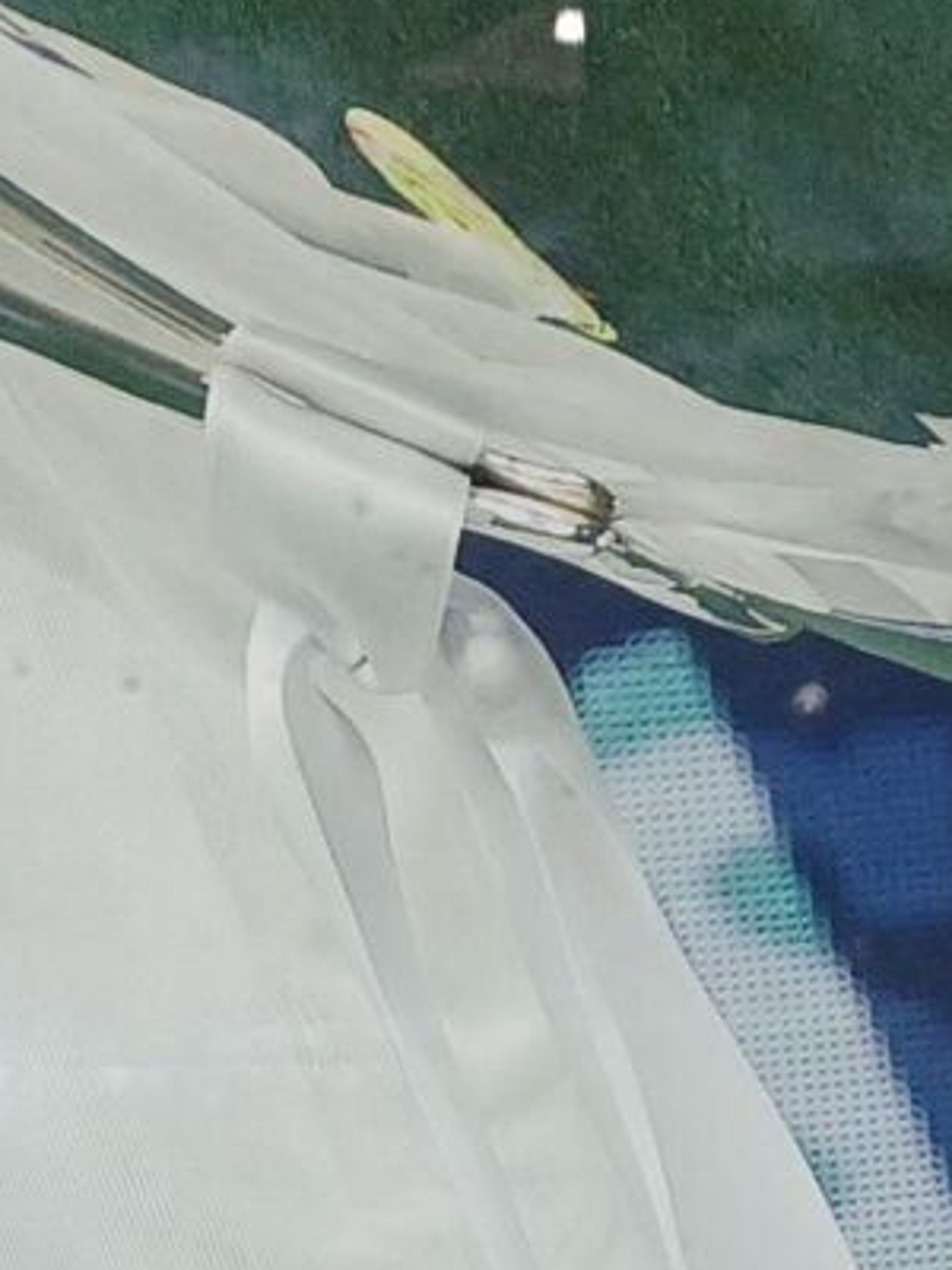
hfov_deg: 11.6
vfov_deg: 13.5
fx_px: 4694
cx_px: 631
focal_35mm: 128
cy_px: 2442
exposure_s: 1/50
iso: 100
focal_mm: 4.6
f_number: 1.8
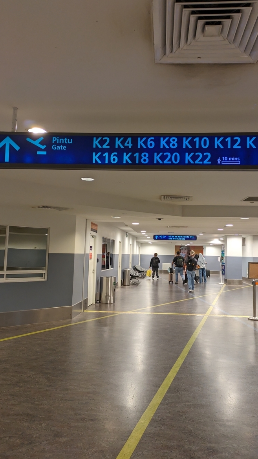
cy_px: 226
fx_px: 341
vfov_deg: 67.9
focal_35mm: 28
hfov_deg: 41.4
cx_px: 143
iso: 415
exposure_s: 1/120
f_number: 1.89
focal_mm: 5.43
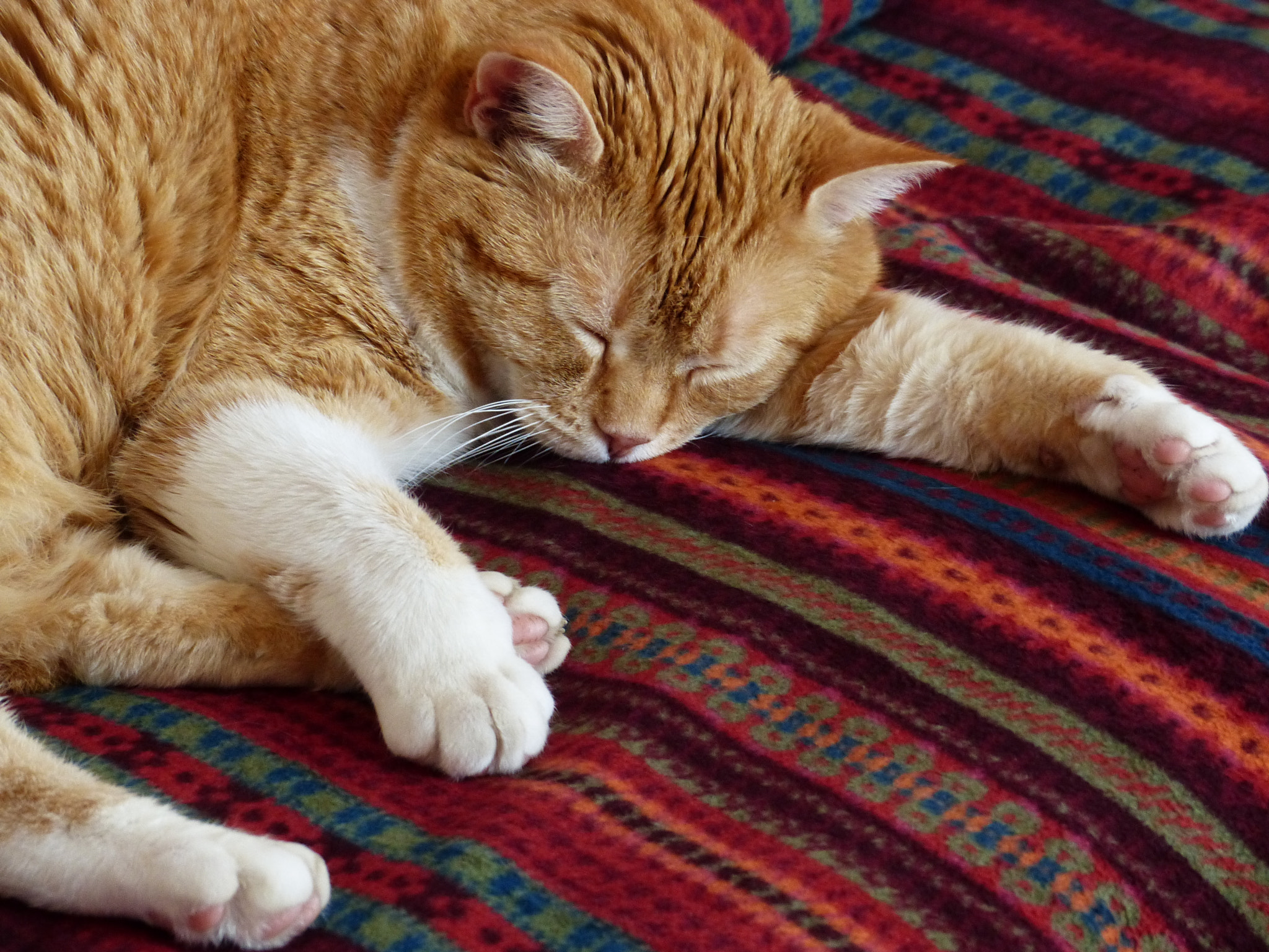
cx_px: 634
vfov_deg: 11.8
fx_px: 4619
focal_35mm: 126
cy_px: 476
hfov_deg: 15.6
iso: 400
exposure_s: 1/30
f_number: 2.8
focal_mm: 22.6
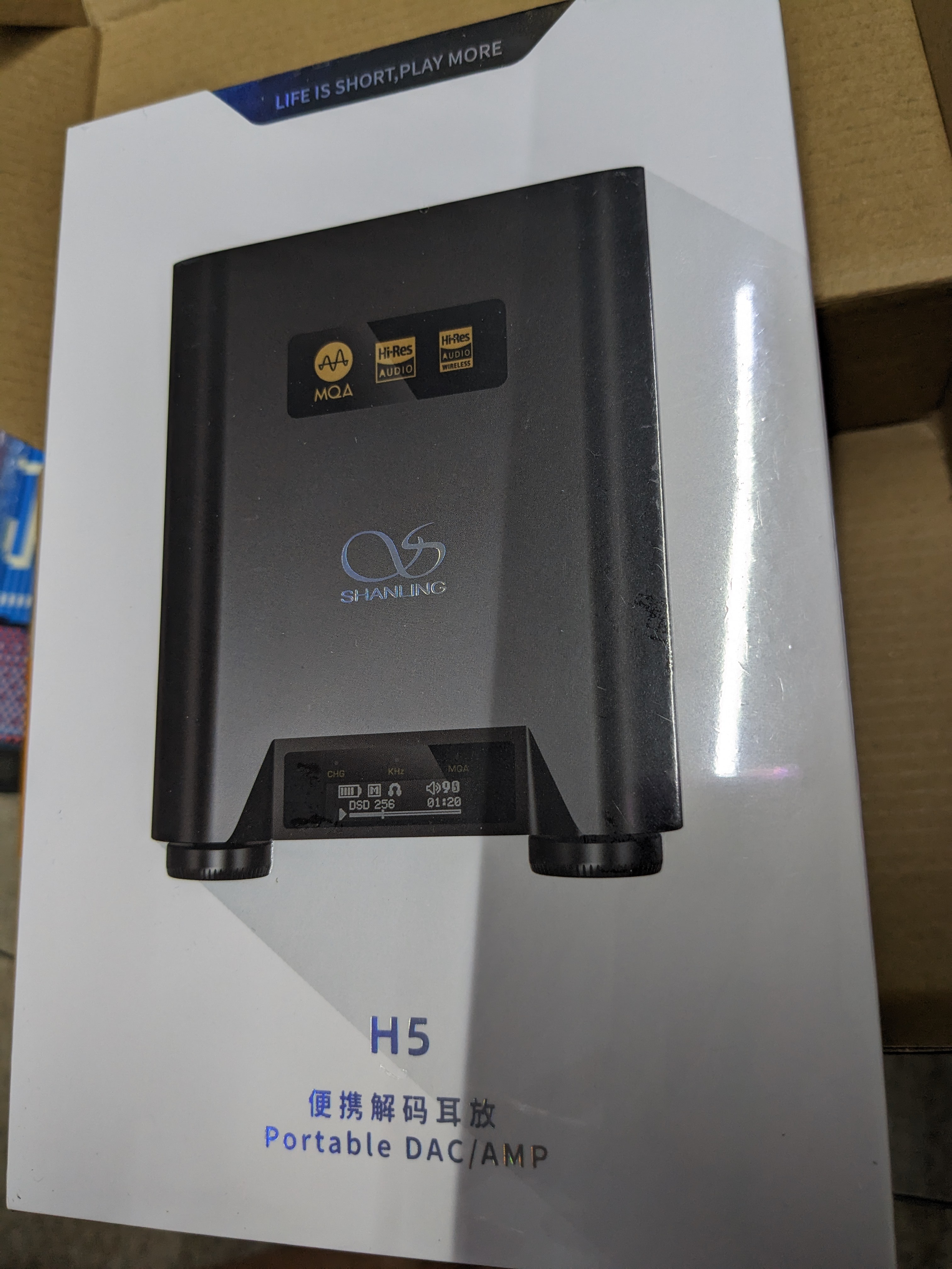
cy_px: 634
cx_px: 476
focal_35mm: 27
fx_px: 990
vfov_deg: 65.3
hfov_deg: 51.4
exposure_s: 1/120
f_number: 1.73
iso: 69
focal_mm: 4.38
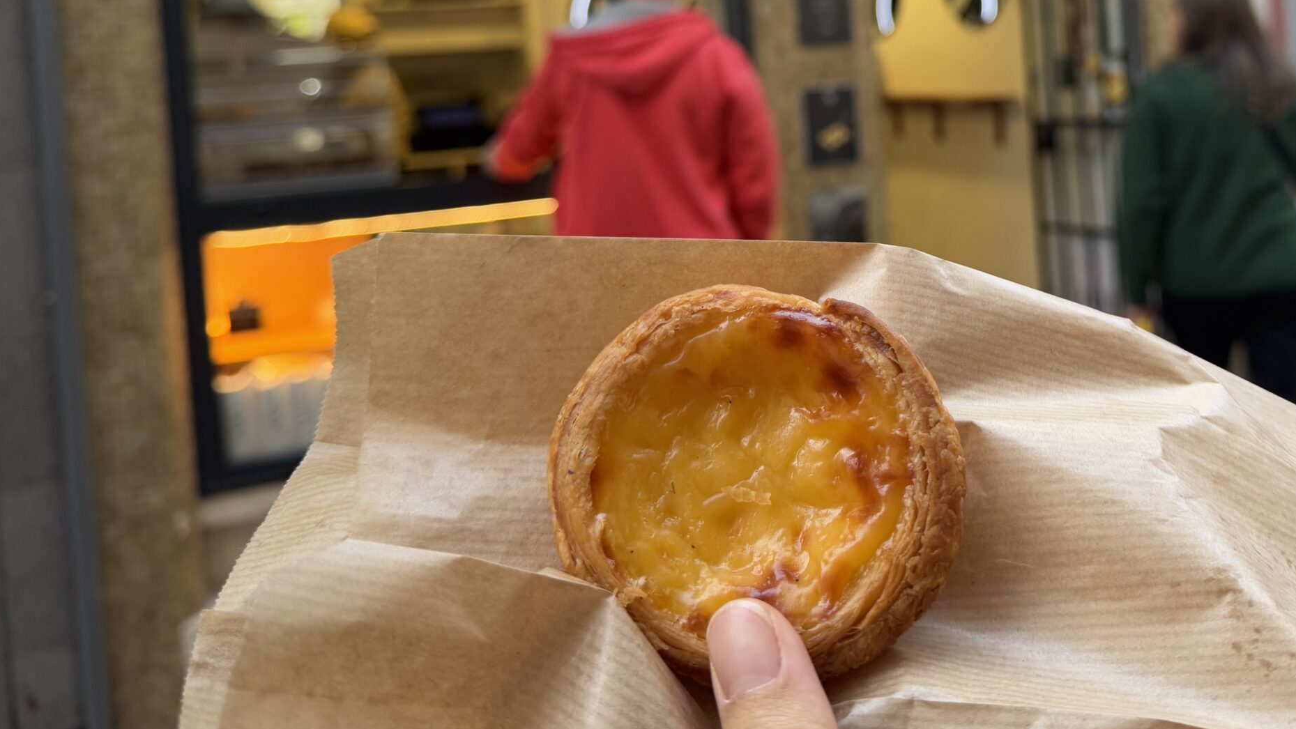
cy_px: 76
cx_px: 838
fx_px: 1237
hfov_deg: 54.4
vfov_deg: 31.3
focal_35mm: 36
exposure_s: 1/50
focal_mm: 6.76
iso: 125
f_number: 1.78
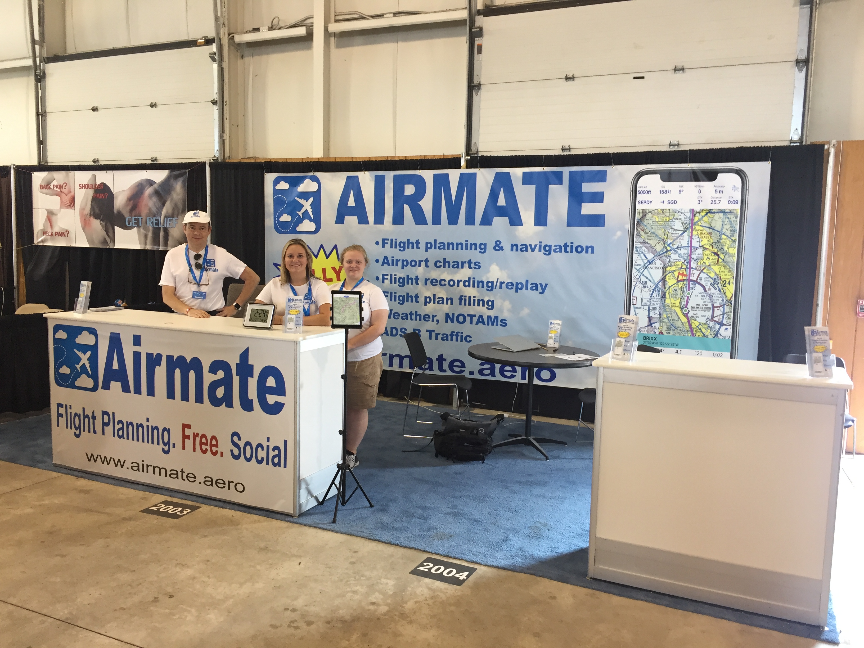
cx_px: 432
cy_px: 324
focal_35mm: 29
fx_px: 724
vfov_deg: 48.2
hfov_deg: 61.7
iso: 80
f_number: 2.2
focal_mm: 4.15
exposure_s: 1/30
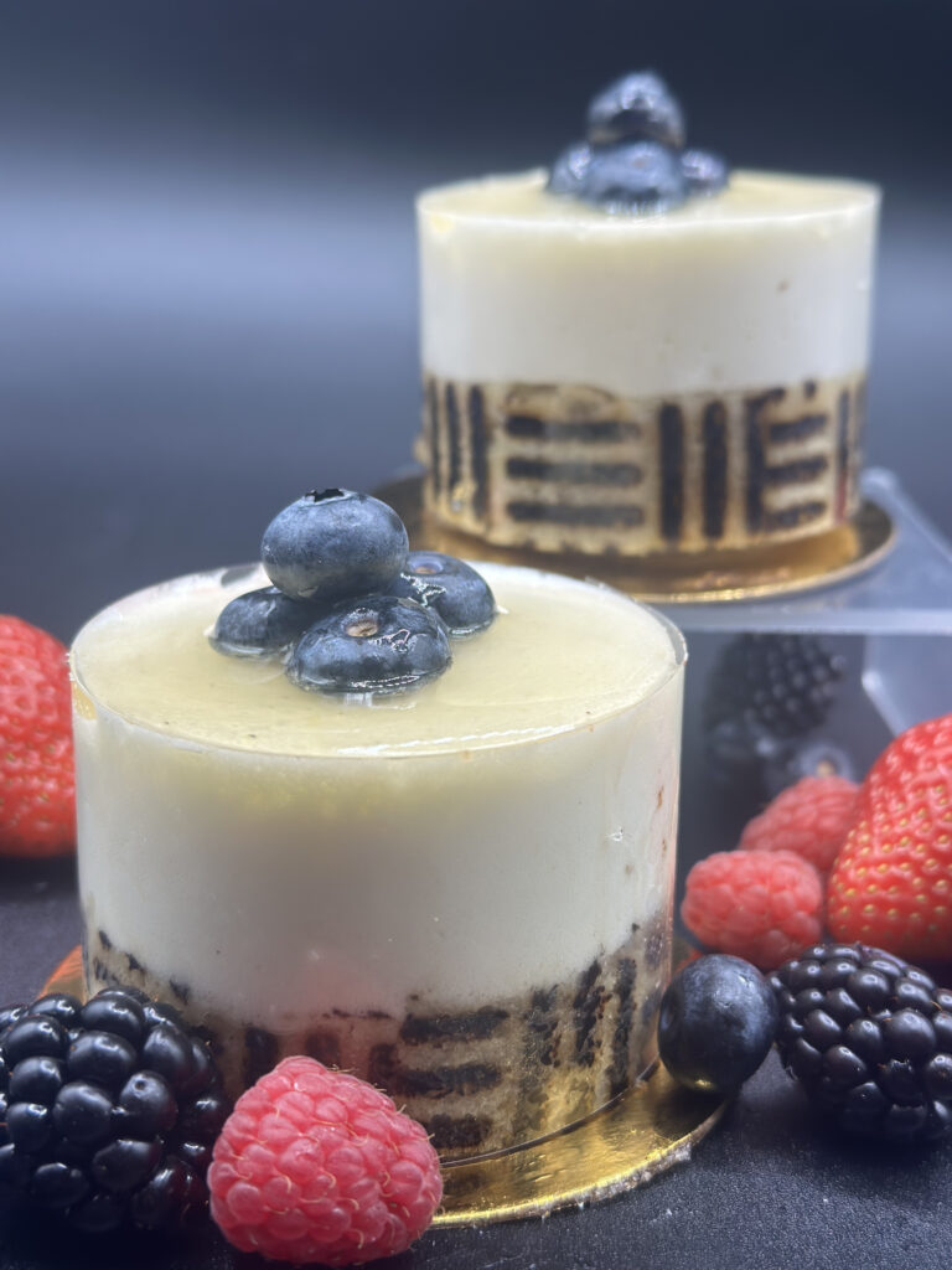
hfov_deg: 30.3
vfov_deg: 39.7
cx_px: 476
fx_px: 1760
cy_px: 635
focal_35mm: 48
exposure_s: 1/294
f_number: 1.78
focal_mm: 6.86
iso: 64
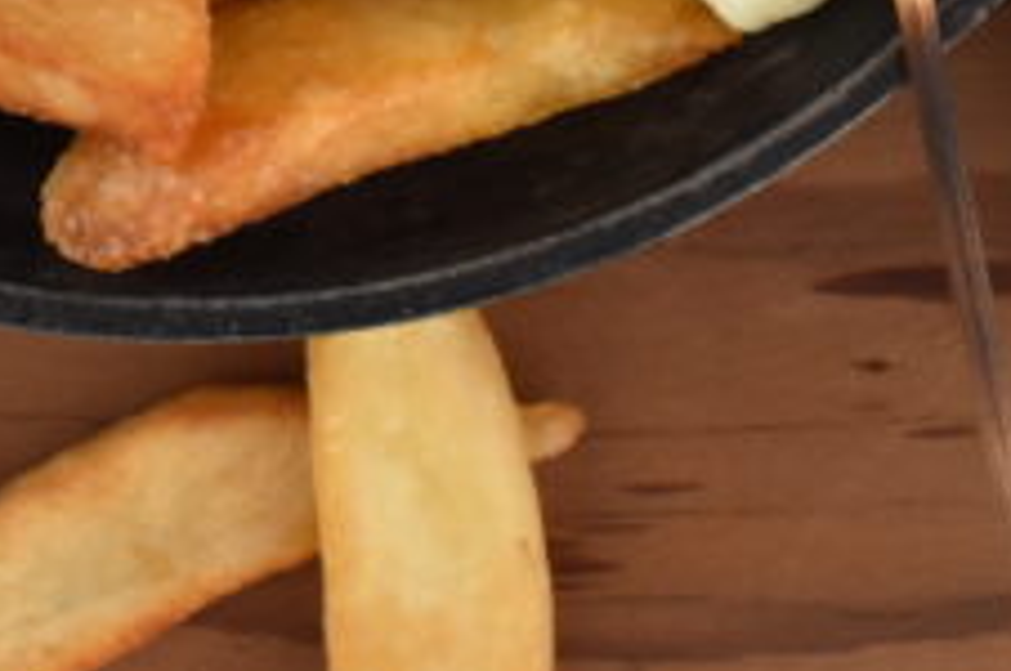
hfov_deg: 11.6
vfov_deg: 7.4
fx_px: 4964
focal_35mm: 177
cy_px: -740
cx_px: 385
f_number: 4
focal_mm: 26
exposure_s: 1/60
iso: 1250
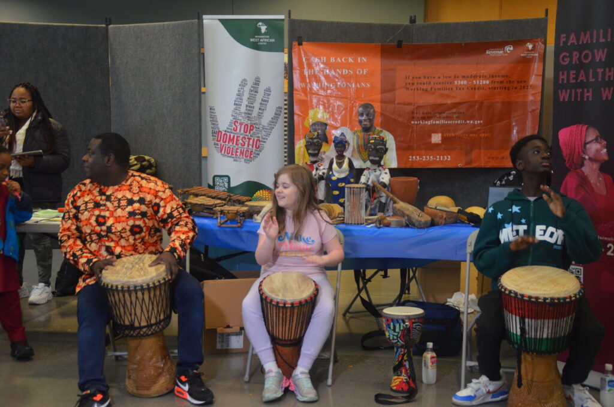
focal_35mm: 52
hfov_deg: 37.9
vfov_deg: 25.6
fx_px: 893
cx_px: 307
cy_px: 204
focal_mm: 35
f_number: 4.2
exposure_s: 1/80
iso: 1600
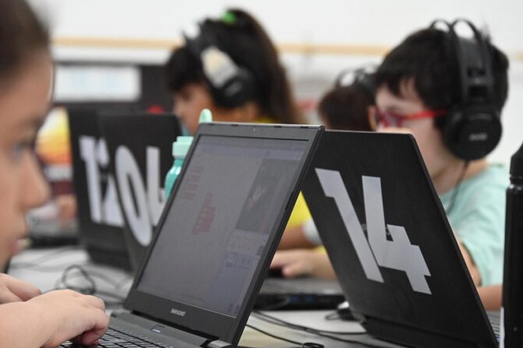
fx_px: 2033
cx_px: 253
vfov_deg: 9.8
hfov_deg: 14.7
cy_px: 178
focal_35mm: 140
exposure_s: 1/200
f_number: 6.3
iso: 6400
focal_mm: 135
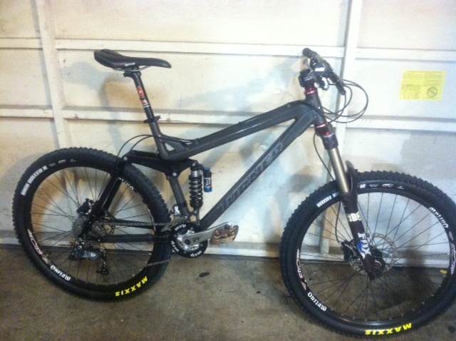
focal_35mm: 35
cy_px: 170
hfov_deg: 52.7
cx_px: 228
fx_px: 460
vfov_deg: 40.6
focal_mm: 3.85
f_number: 2.8
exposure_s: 1/15
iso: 400
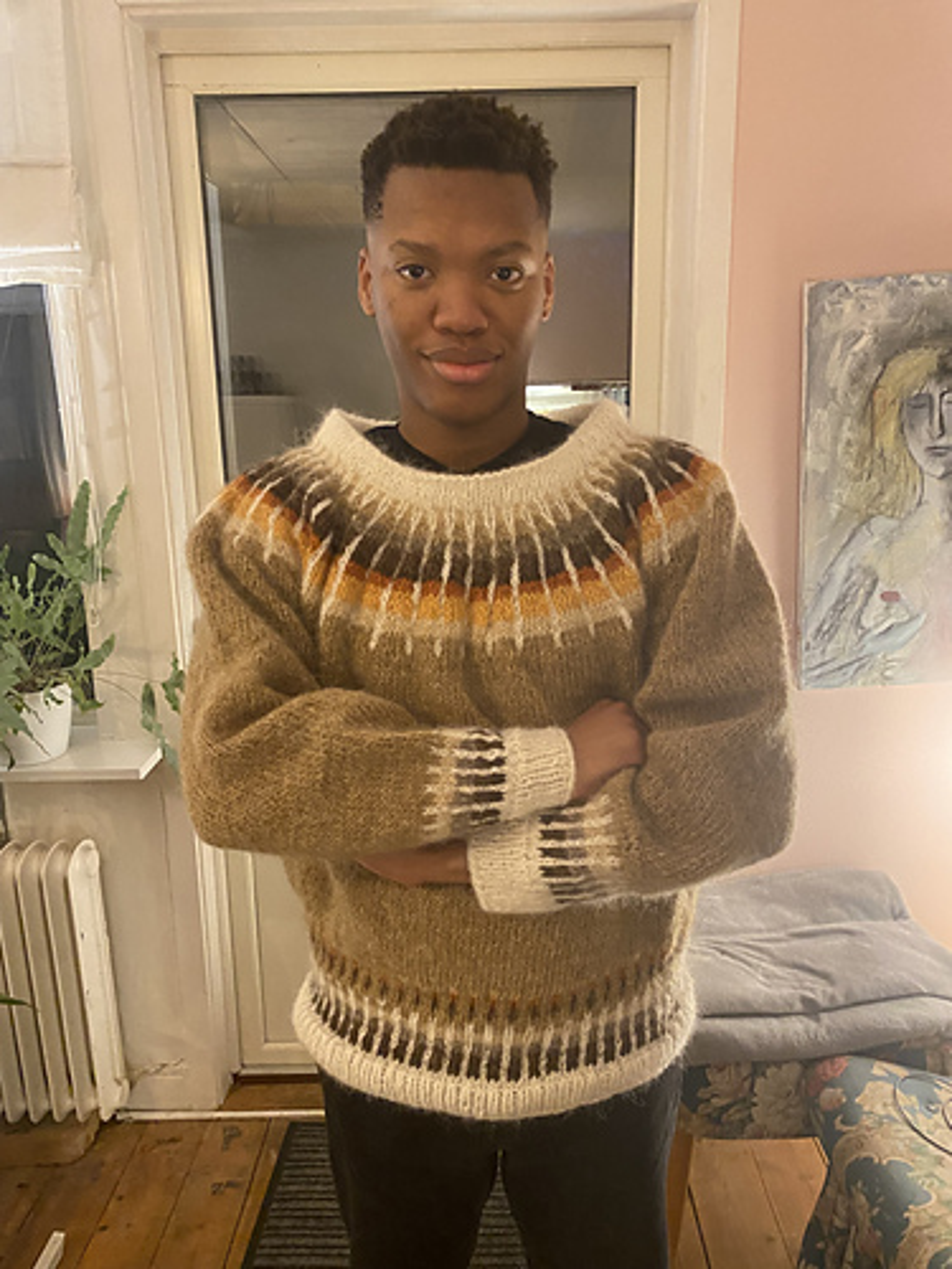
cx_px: 476
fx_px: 953
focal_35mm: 26
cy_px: 634
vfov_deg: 67.3
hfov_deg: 53.1
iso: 640
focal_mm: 4.25
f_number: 1.8
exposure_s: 1/33
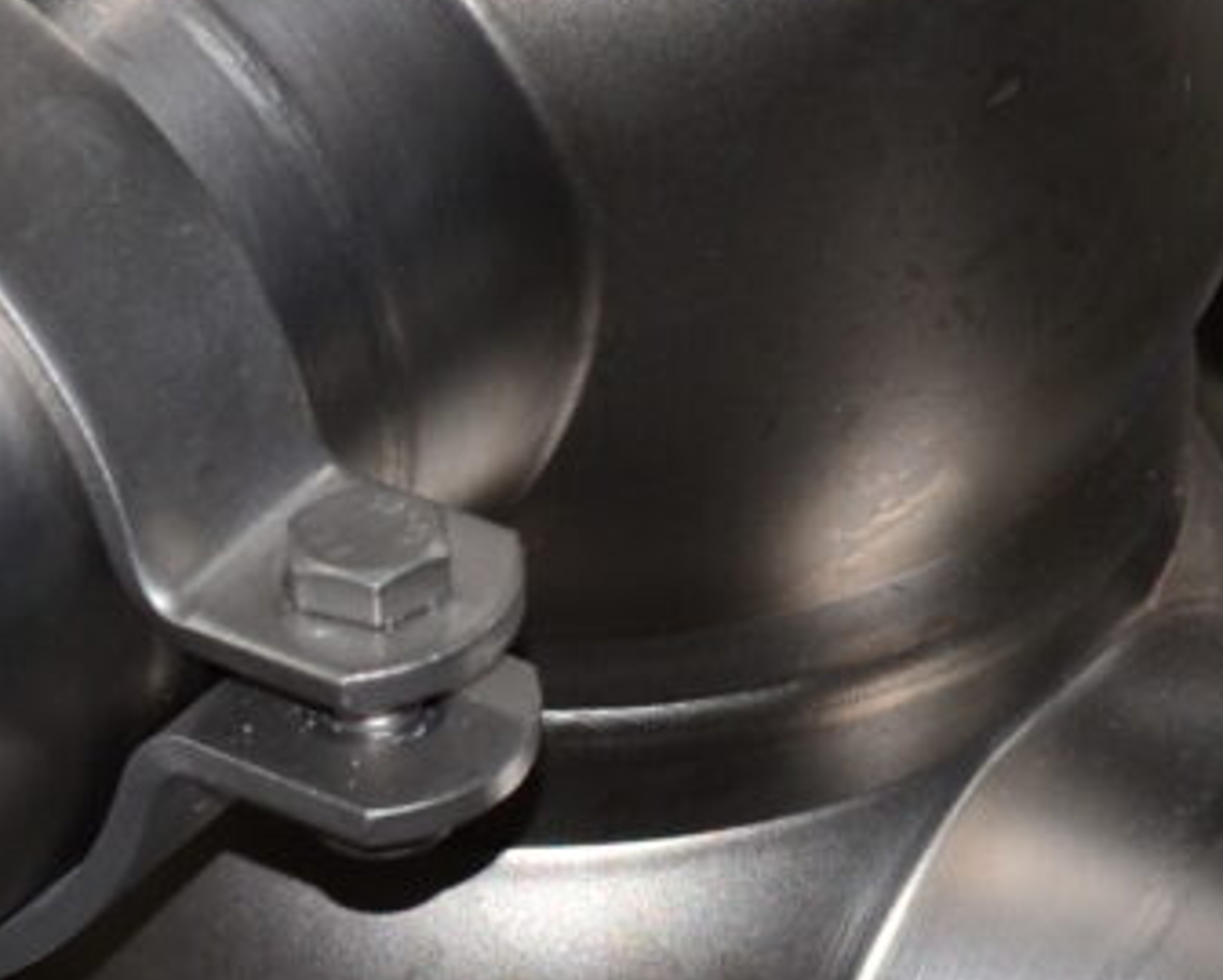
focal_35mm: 429
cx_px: 1481
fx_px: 15533
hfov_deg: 4.5
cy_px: 625
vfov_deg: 3.6
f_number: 3.5
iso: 100
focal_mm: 50
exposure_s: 1/60
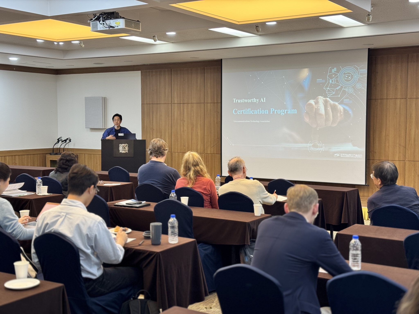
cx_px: 210
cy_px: 157
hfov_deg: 39.7
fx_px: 581
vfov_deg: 30.3
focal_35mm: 48
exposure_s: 1/60
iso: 100
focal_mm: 6.76
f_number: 1.78
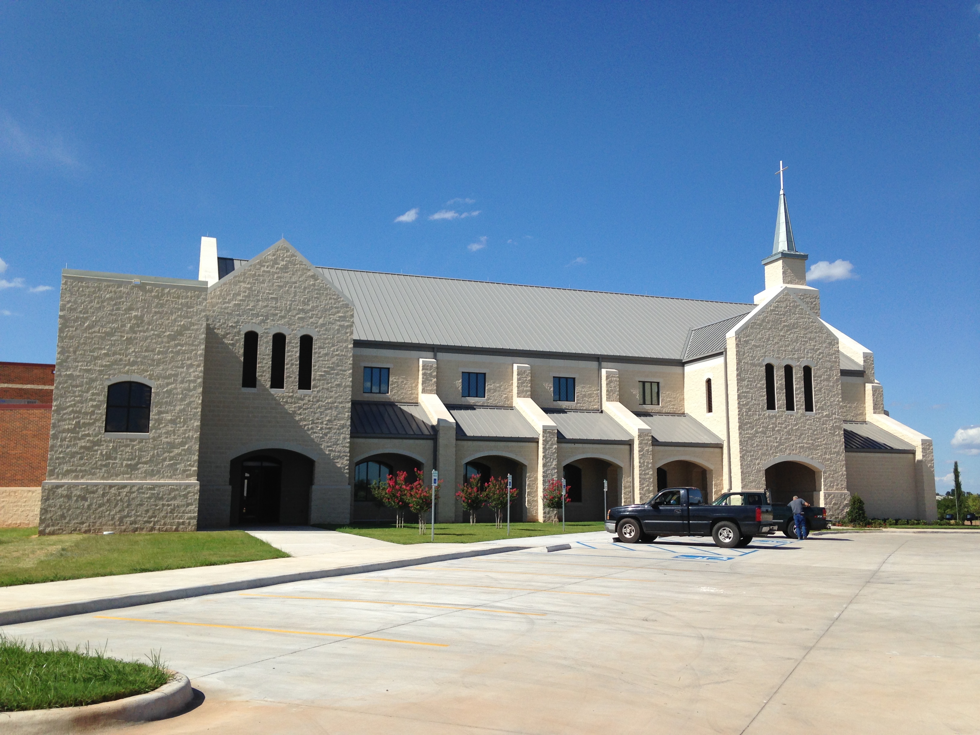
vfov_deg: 42.9
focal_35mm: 33
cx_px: 490
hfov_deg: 55.4
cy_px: 368
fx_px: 934
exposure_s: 1/2358
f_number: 2.4
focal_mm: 4.12
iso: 50
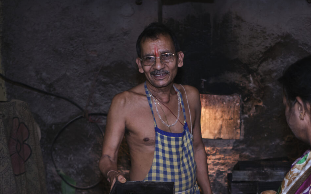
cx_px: 178
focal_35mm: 58
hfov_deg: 35.1
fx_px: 491
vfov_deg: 22.1
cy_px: 153
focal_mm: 23
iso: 200
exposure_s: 1/60
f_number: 2
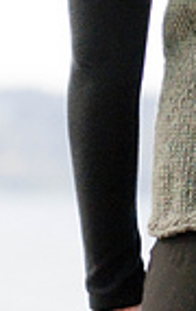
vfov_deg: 4.6
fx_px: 3895
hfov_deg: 2.9
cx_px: 261
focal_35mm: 458
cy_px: -128
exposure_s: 1/6400
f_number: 3.5
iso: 800
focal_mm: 86
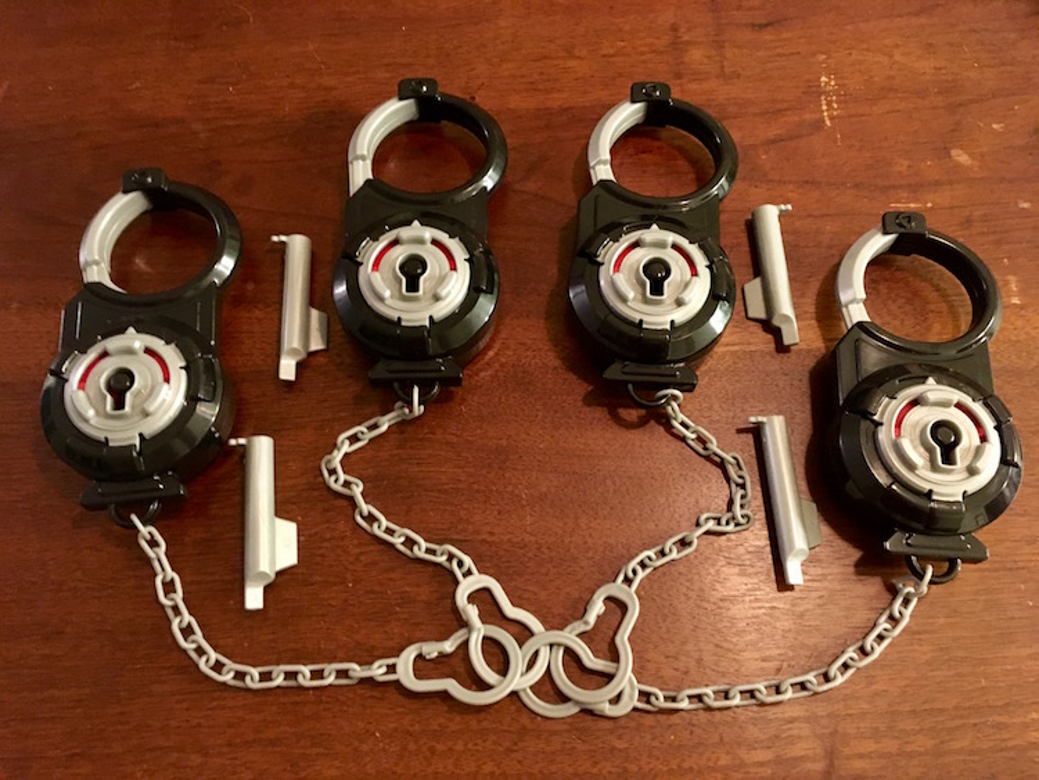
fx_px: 871
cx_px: 520
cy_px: 390
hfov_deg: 61.6
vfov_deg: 48.3
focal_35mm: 29
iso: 400
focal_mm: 4.15
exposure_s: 1/15
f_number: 2.2
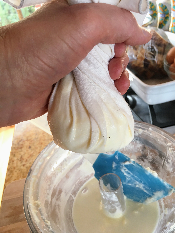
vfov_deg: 61.7
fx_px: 195
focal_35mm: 29
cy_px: 116
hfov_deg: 48.2
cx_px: 88
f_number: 2.2
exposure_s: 1/30
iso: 25
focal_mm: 4.15
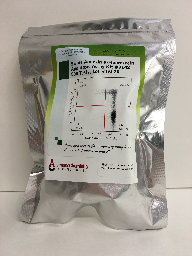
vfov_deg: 61.7
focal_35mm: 29
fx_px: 214
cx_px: 96
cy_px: 128
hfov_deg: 48.2
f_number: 2.2
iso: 40
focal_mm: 4.15
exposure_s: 1/15
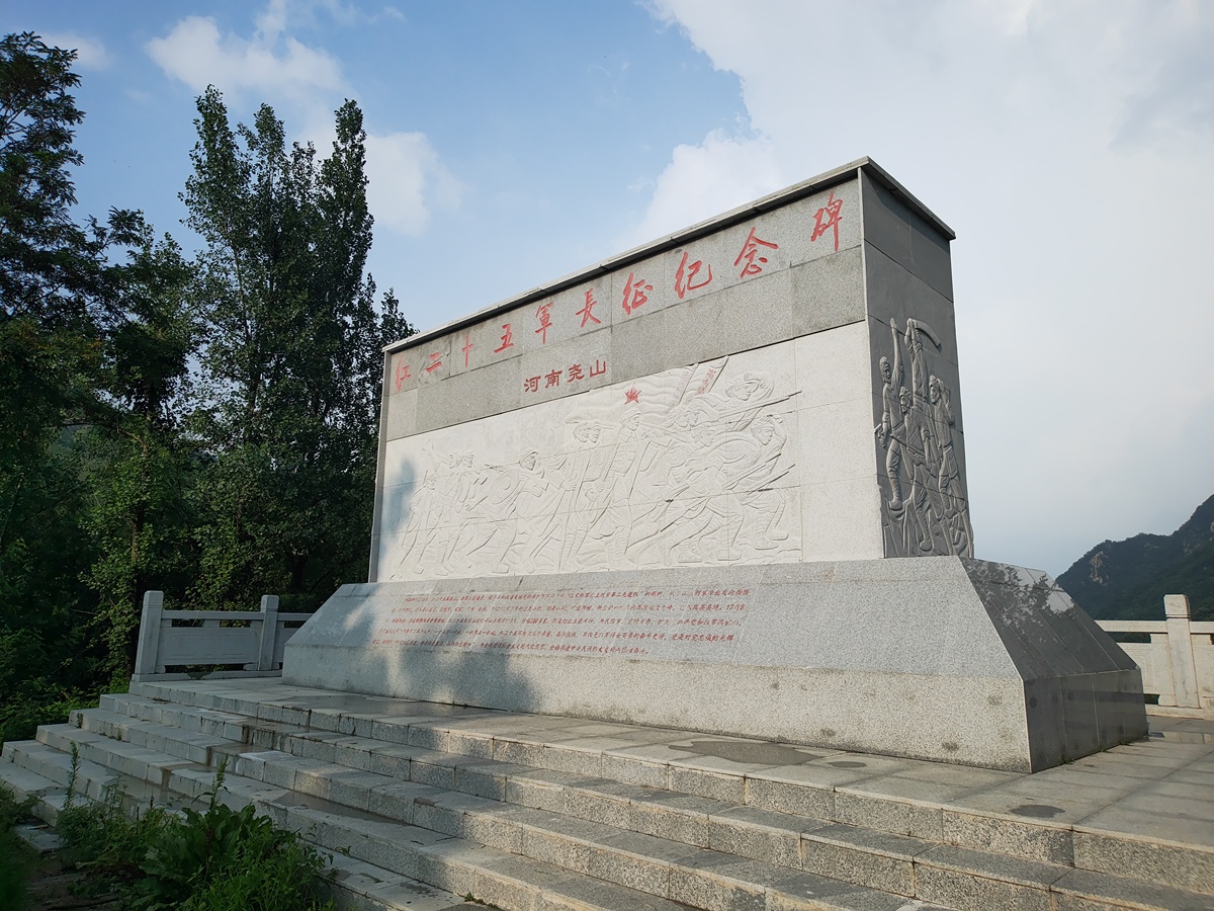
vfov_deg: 58.9
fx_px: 807
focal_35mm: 23
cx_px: 607
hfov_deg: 73.9
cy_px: 456
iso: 50
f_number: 1.8
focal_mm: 5.53
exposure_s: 1/1700
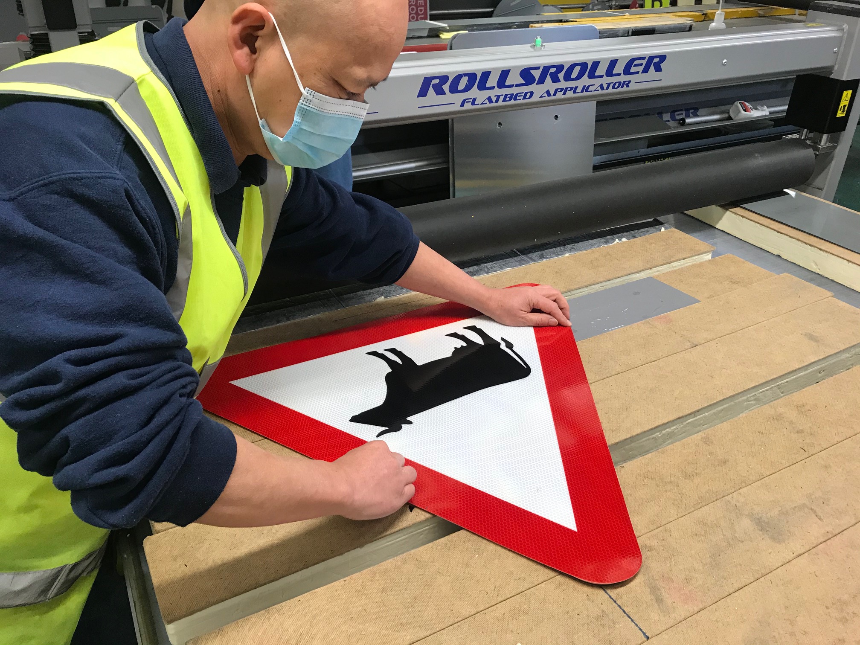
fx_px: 696
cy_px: 322
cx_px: 430
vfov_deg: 49.7
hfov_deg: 63.4
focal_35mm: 28
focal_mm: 3.99
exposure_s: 1/33
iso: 32
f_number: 1.8
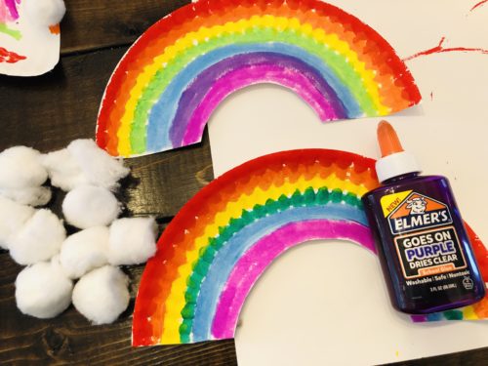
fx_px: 395
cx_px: 244
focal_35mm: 28
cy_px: 183
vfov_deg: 49.7
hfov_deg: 63.4
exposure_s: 1/15
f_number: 1.8
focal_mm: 3.99
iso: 64
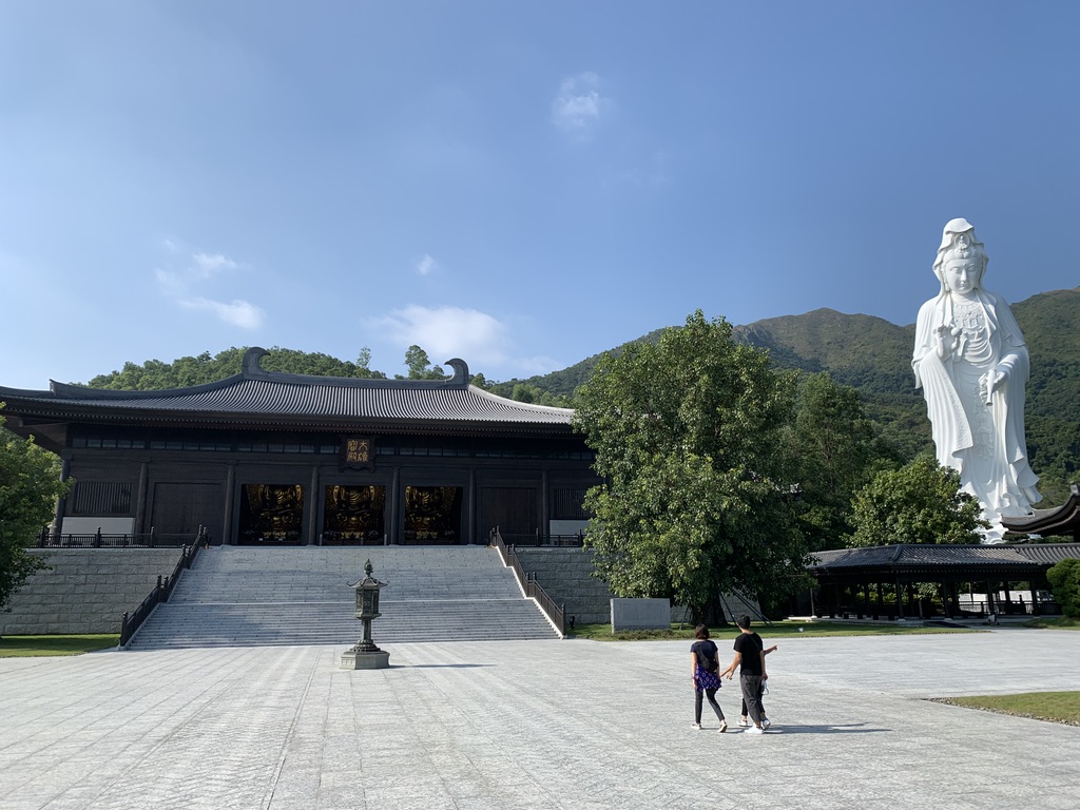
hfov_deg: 67.3
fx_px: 811
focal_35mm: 26
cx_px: 540
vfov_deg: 53.1
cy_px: 405
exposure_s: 1/2421
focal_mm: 4.25
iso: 25
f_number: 1.8
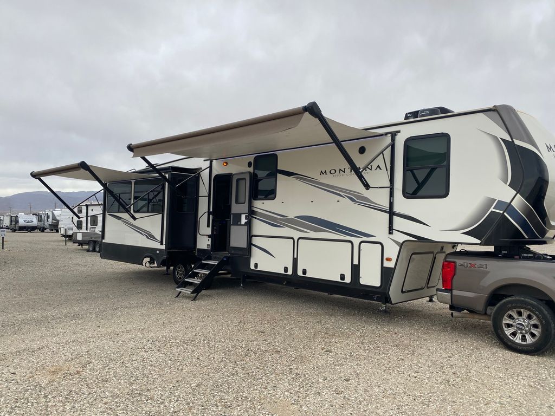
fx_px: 417
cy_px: 208
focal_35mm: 26
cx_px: 278
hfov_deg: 67.3
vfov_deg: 53.1
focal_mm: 4.25
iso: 32
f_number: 1.8
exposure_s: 1/1330
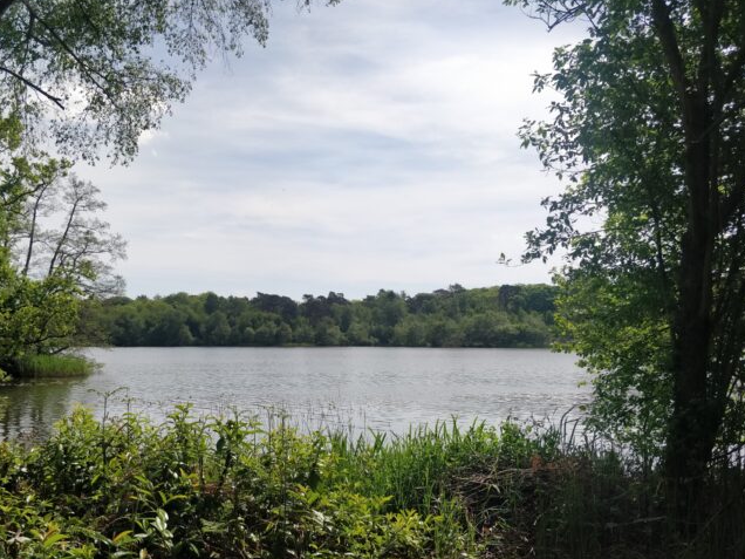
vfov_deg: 48.0
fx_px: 624
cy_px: 326
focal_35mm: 29
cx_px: 329
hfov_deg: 61.5
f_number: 1.7
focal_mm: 4.1
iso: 200
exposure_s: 1/3734
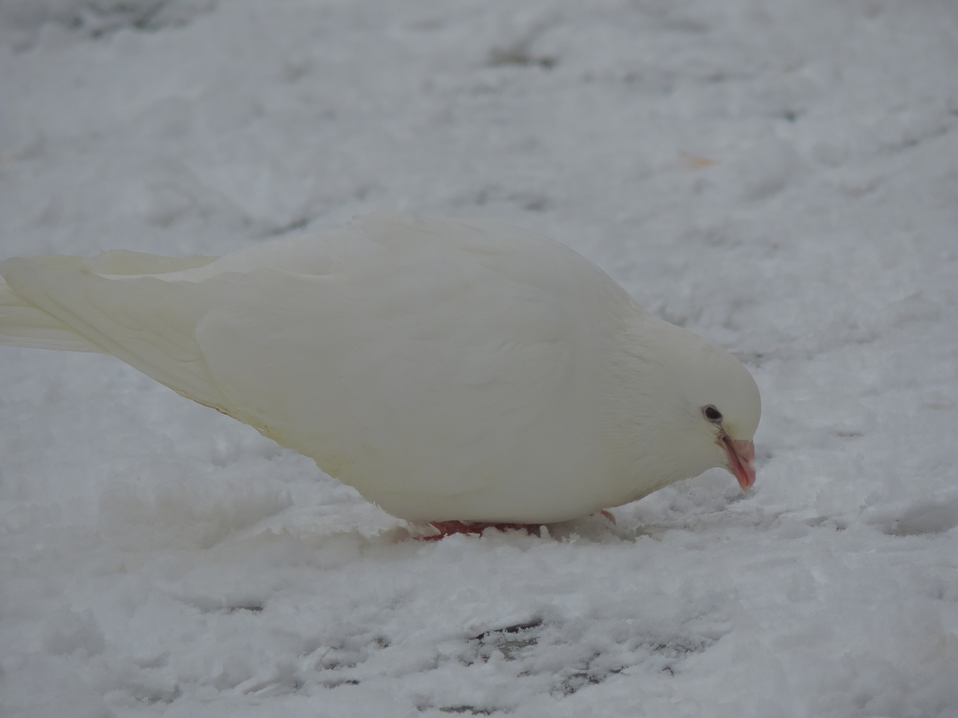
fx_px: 20756
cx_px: 479
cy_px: 359
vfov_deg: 2.0
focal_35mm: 750
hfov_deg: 2.6
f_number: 5.1
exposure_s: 1/400
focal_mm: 133.7
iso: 125
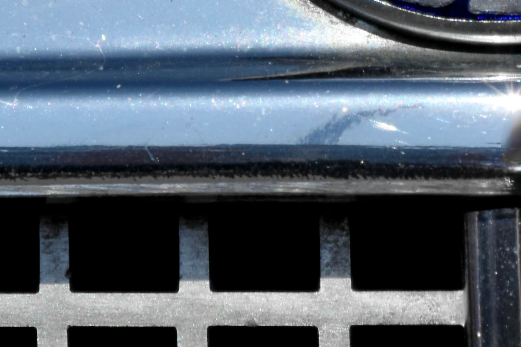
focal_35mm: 298
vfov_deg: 4.6
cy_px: -252
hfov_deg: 6.9
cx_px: 678
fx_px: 4310
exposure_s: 1/100
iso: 140
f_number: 25
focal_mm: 55
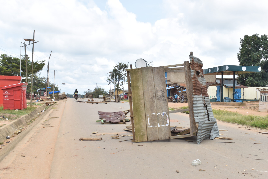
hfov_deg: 41.1
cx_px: 134
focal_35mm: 48
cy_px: 90
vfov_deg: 28.1
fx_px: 357
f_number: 9
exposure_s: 1/125
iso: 100
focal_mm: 32
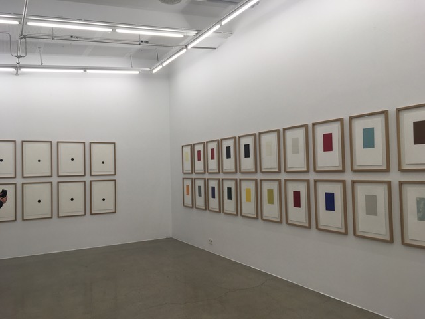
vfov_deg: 48.2
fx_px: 356
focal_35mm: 29
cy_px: 160
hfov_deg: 61.7
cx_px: 212
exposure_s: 1/50
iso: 32
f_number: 2.2
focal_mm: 4.15
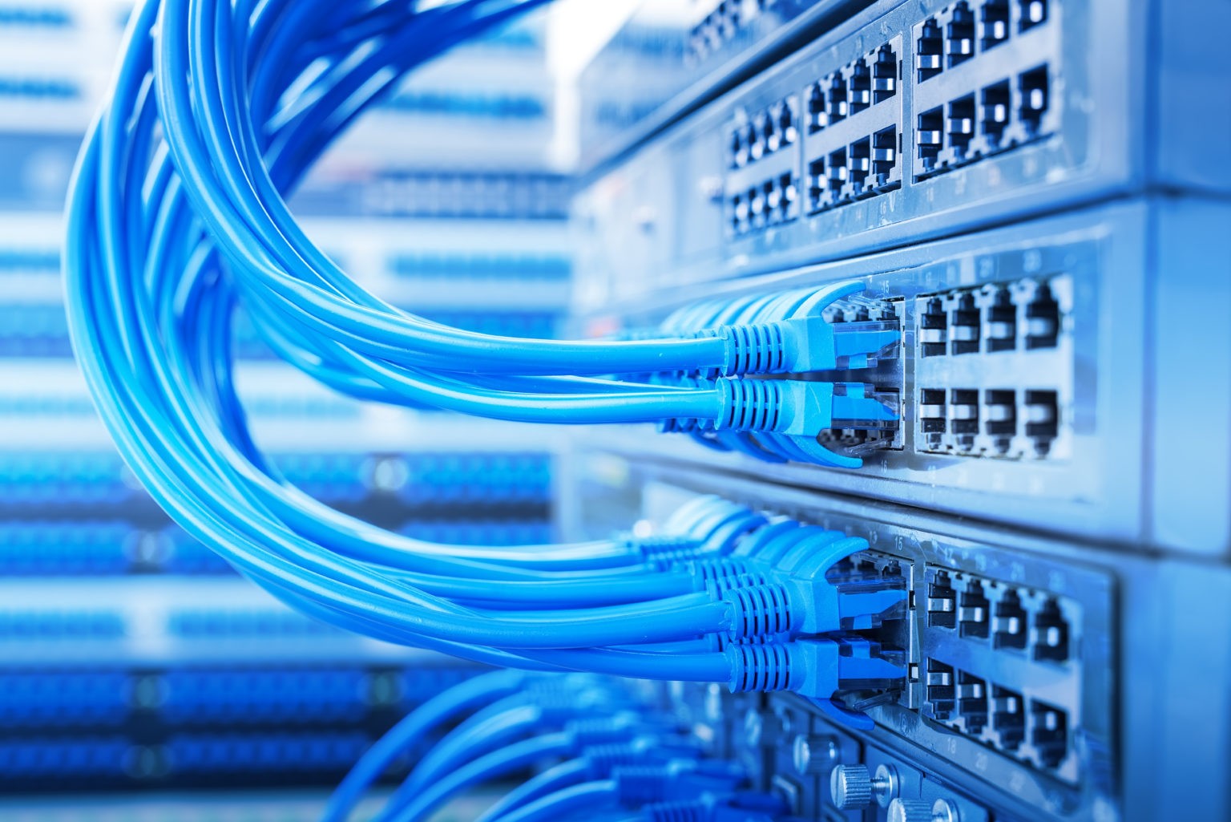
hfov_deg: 39.6
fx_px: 1710
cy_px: 411
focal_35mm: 50
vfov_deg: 27.0
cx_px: 616
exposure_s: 1/250
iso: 64
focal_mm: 50
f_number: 6.3
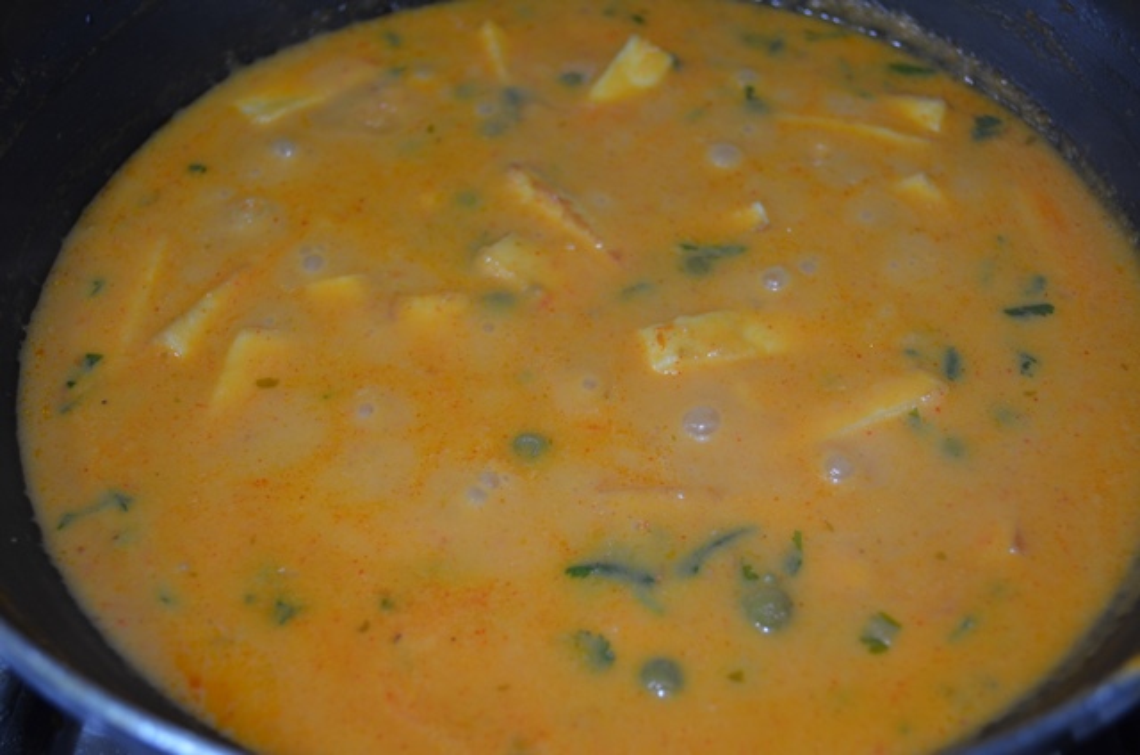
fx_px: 1517
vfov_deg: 28.0
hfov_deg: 41.2
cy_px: 378
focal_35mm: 48
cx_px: 570
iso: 640
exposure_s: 1/60
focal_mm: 32
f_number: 4.8
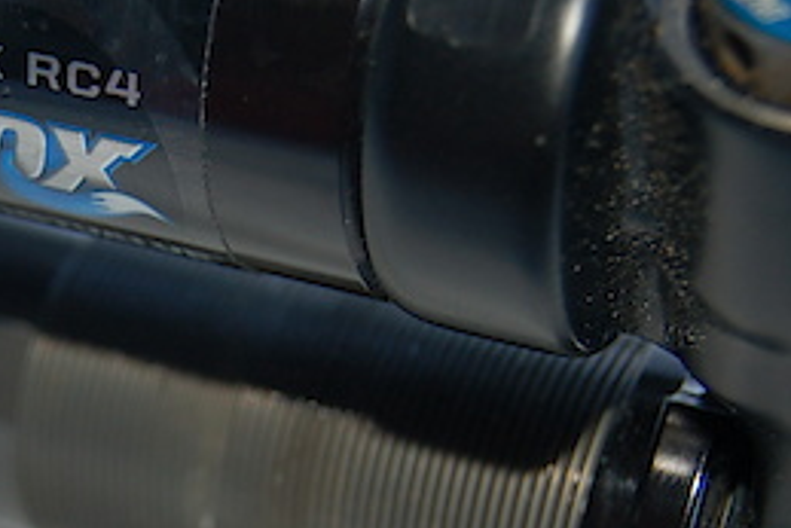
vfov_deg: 12.3
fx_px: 2440
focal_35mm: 111
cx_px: 76
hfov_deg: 18.1
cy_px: 366
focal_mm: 24
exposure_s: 1/60
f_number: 4
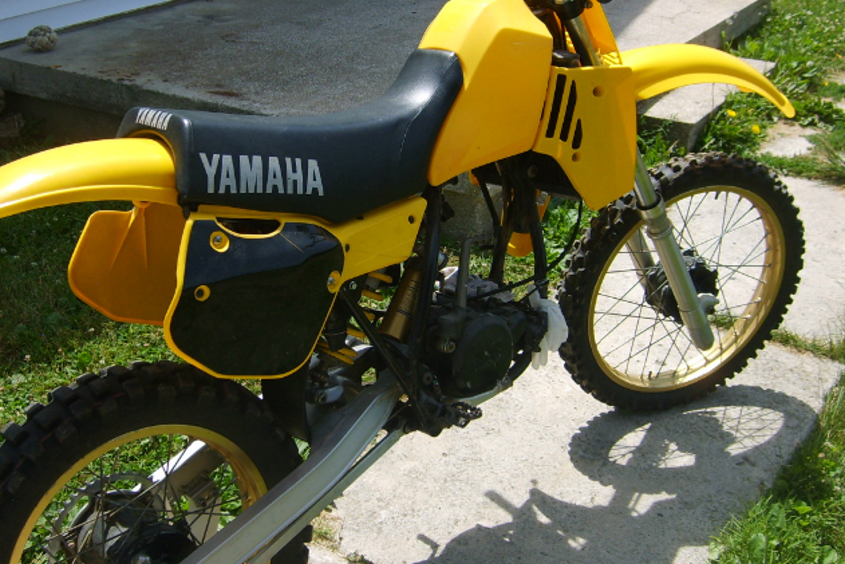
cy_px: 249
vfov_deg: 29.9
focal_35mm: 45
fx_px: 1056
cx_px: 395
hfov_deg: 43.6
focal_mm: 5.8
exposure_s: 1/750
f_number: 2.8
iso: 50
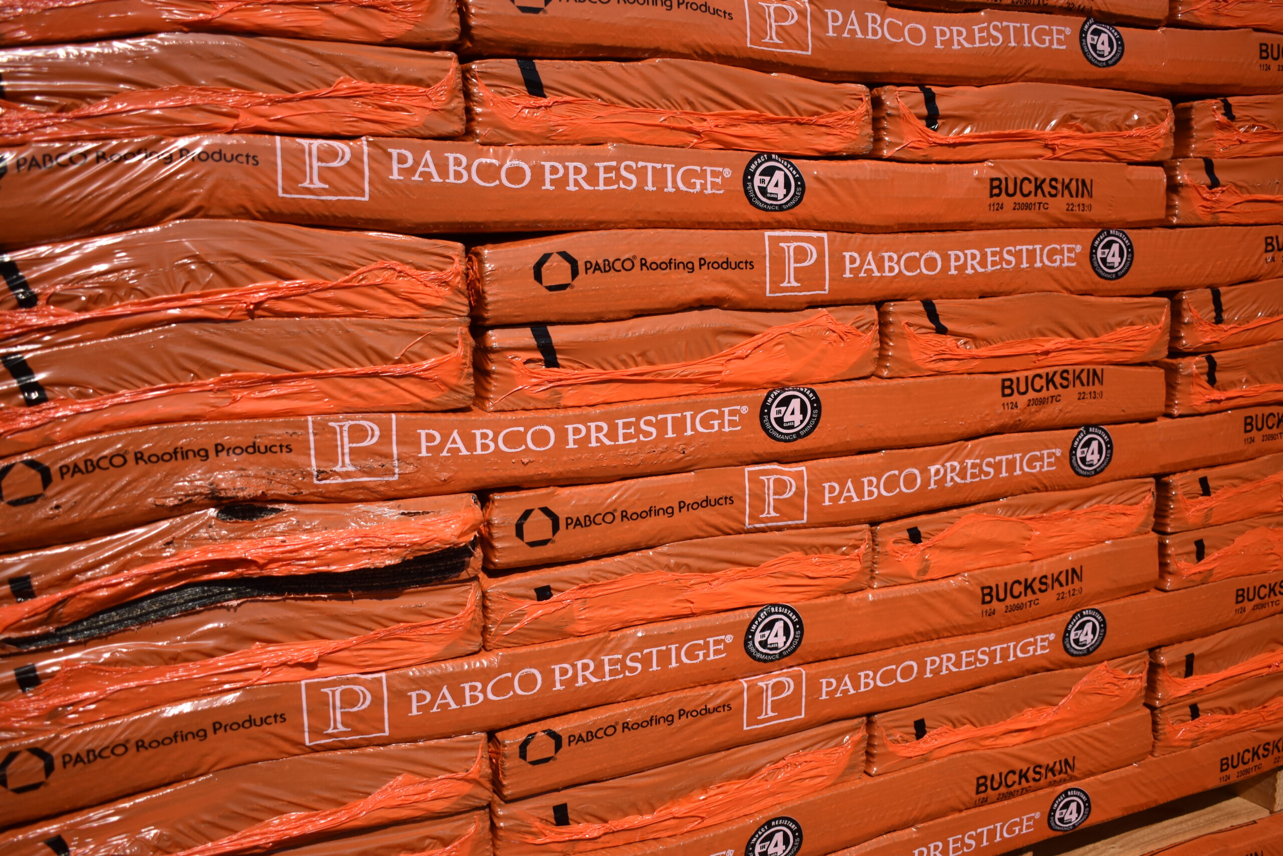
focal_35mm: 33
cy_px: 428
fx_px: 1176
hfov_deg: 57.2
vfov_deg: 40.0
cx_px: 642
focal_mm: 22
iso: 180
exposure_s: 1/4000
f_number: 3.8
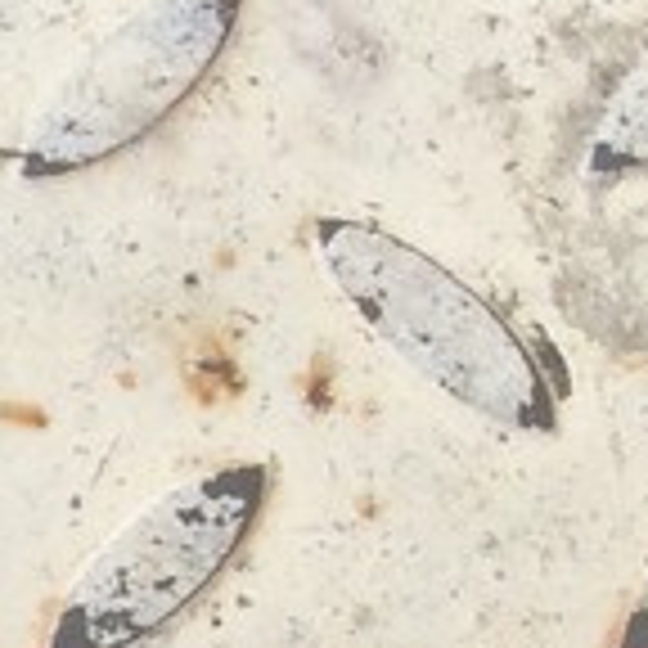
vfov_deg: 7.7
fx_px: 4511
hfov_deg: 6.5
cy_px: 1516
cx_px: -1984
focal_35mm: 213
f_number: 2.2
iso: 40
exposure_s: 1/120
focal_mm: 4.15
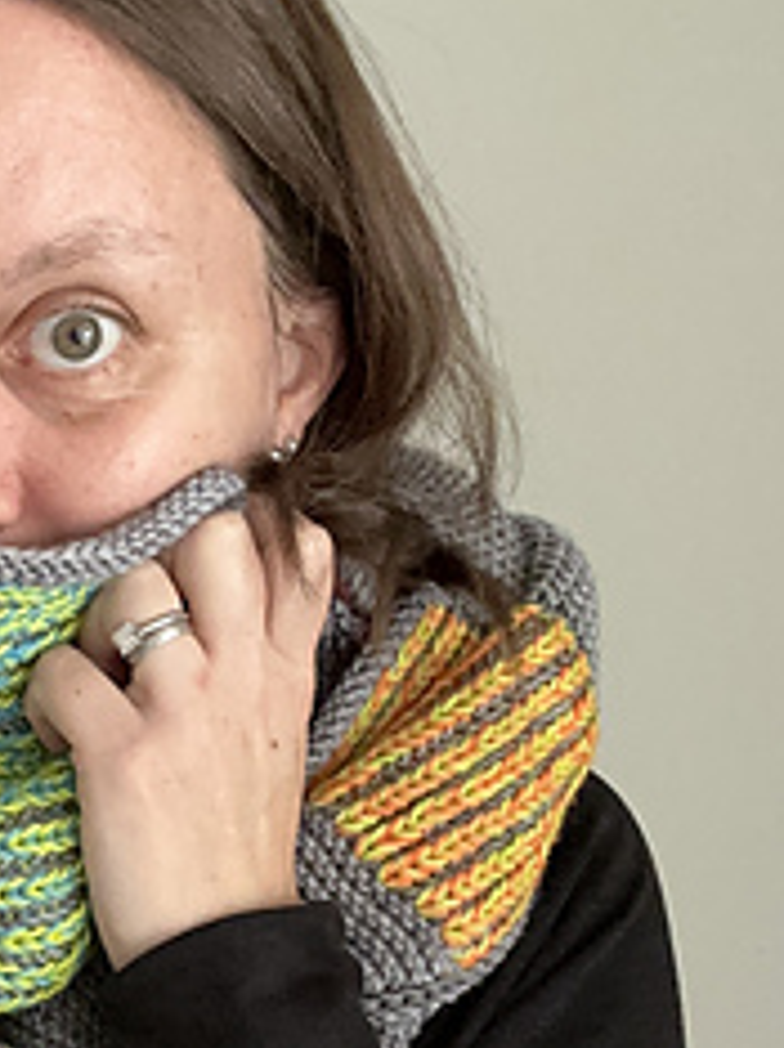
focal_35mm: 64
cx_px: 29
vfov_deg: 29.9
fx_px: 1936
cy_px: 766
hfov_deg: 22.2
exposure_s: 1/40
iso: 320
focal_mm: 2.69
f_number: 1.9
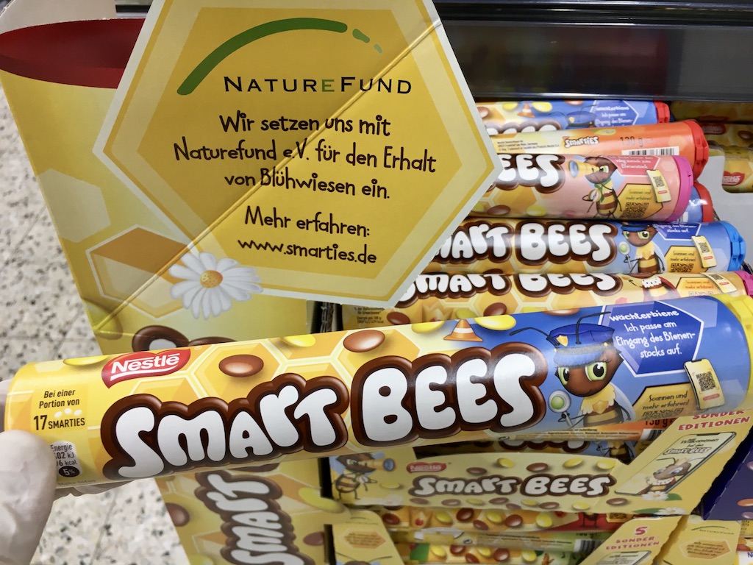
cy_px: 282
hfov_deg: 61.7
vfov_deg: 48.2
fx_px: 631
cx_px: 376
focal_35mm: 29
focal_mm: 4.15
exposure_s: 1/33
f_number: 2.2
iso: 32
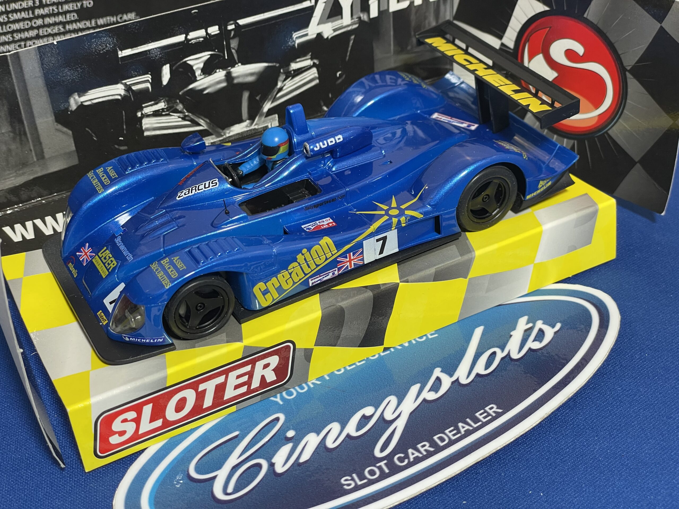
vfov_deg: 28.0
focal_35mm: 52
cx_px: 340
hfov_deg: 36.8
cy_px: 254
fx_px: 1020
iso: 125
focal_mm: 6
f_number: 2
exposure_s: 1/60
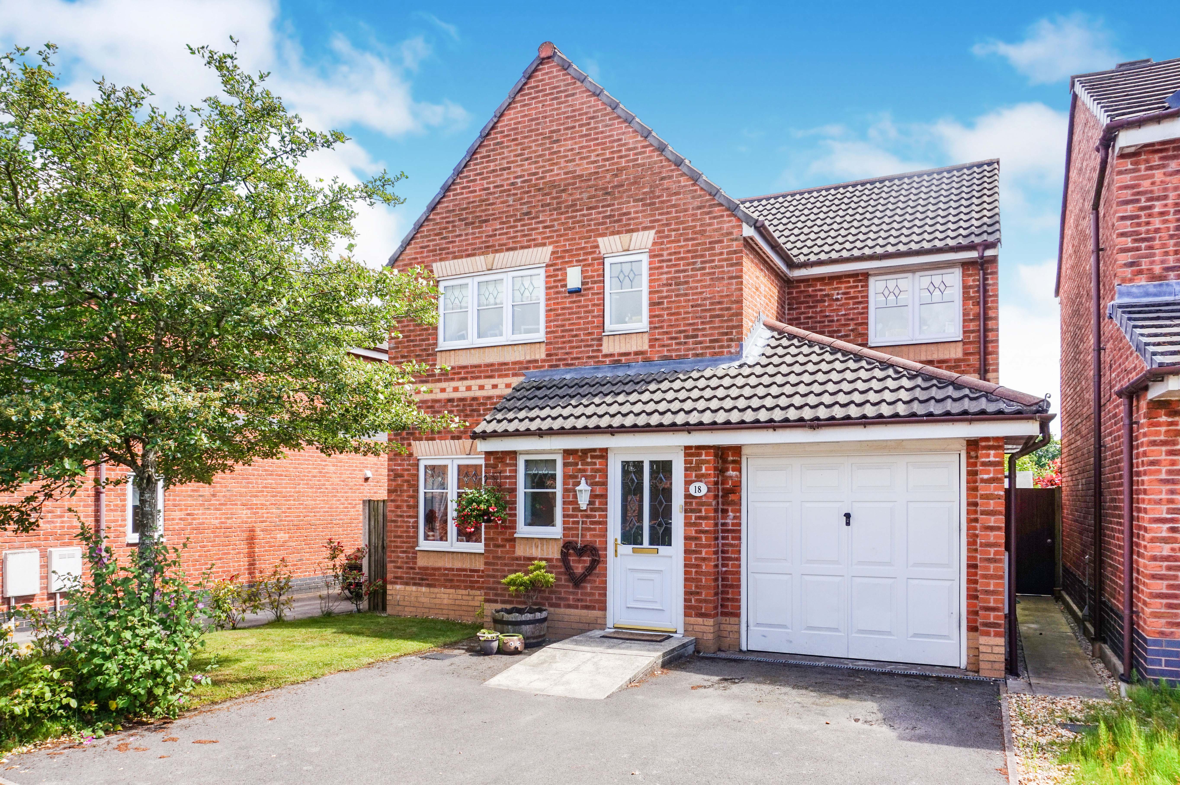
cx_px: 590
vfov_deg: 53.1
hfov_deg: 73.8
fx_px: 786
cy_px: 392
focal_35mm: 24
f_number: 13
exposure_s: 1/80
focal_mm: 16
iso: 100
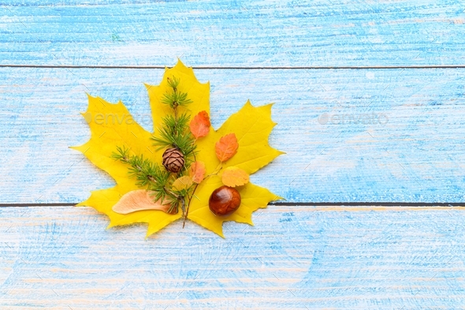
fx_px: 646
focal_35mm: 50
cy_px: 155
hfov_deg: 39.6
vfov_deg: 27.0
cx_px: 232
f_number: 1.8
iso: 320
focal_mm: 50
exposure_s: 1/100
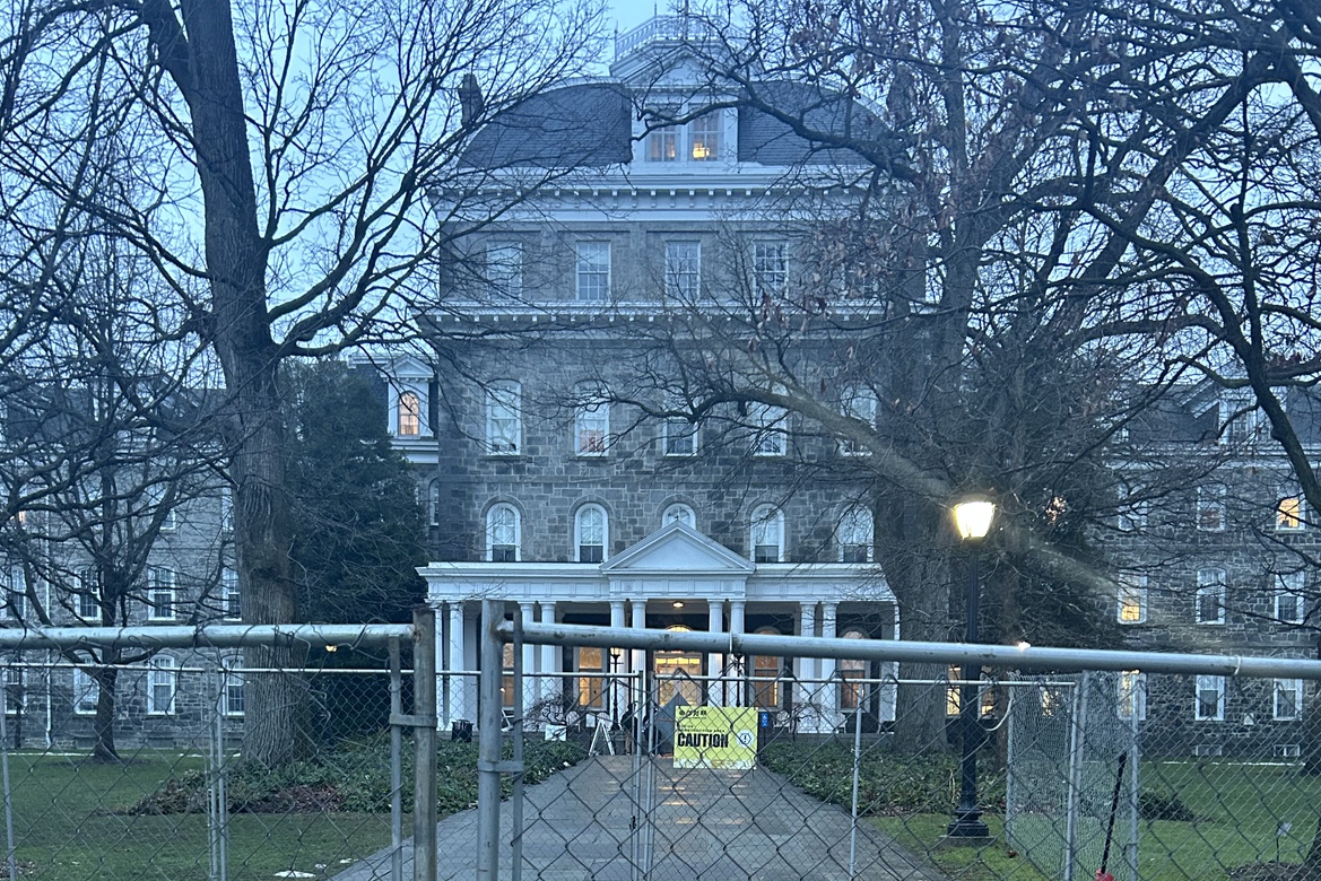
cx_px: 645
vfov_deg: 33.8
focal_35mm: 37
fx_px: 1358
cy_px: 814
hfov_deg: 51.9
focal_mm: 5.7
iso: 400
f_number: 1.5
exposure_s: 1/60
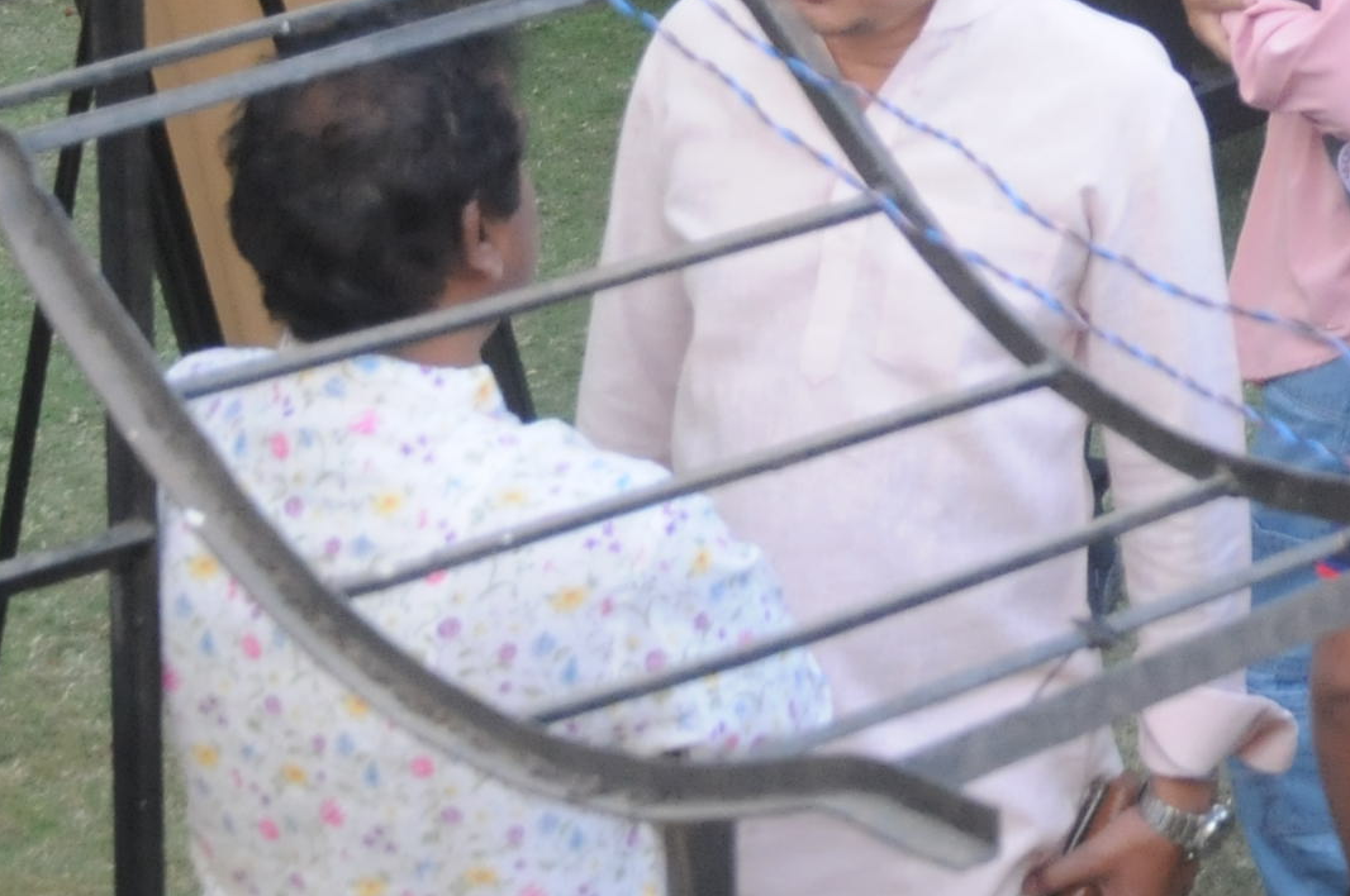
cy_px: -834
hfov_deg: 10.5
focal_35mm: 193
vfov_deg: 6.9
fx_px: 7229
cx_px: 1596
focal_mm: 32
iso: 800
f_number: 4.2
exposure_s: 1/125
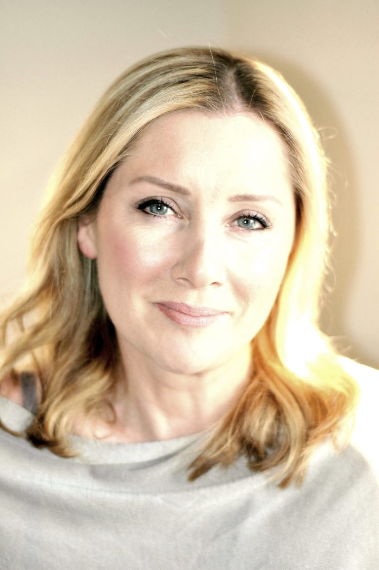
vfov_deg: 27.0
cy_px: 285
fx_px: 1186
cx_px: 190
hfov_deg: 18.1
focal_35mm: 75
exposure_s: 1/400
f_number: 1.8
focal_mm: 50
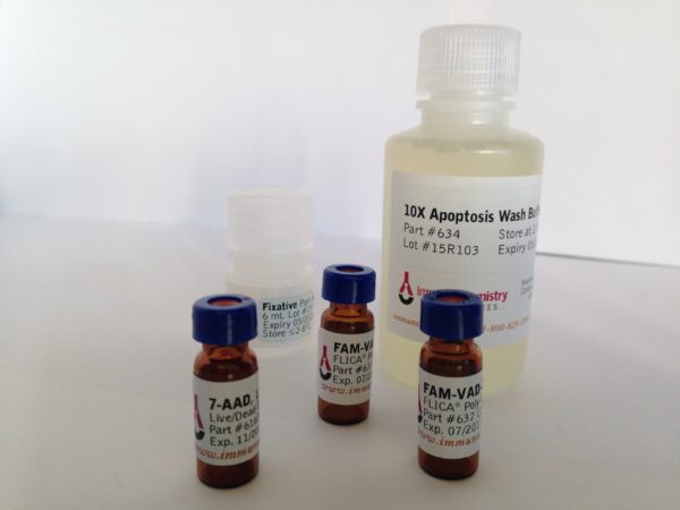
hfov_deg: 55.4
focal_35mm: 33
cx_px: 340
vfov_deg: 42.9
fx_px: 648
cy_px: 255
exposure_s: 1/120
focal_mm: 4.12
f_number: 2.4
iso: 80
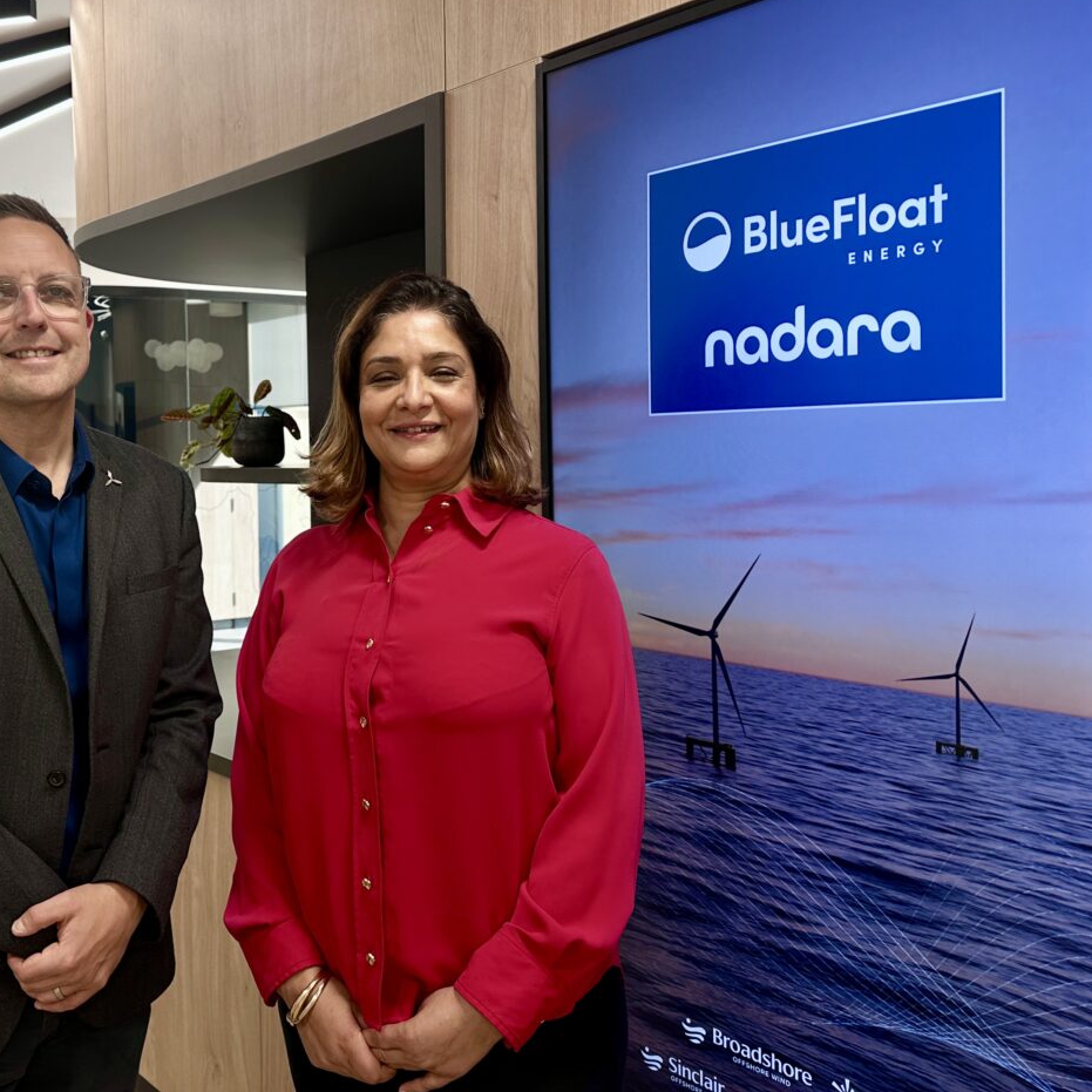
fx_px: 1249
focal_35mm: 35
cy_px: 510
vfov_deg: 47.2
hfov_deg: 46.1
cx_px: 320
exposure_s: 1/100
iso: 64
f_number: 1.78
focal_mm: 6.86
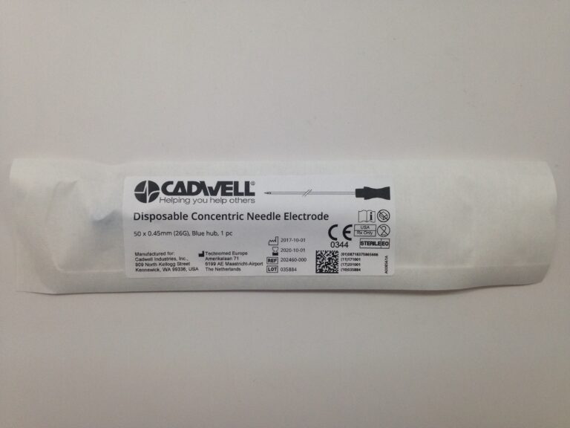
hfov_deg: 55.4
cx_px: 285
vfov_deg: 42.9
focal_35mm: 33
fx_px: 543
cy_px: 214
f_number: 2.4
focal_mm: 4.12
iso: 80
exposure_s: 1/120
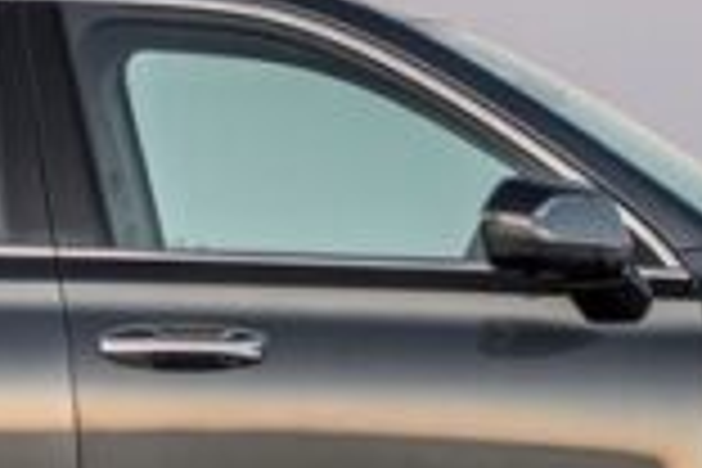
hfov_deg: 4.0
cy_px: -108
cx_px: 189
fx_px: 10003
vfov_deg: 2.7
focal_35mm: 513
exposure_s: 1/5
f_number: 5
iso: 64
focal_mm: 78
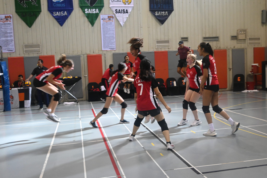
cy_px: 89
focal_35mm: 38
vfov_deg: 35.5
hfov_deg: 51.3
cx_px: 134
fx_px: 278
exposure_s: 1/125
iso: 2200
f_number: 4.2
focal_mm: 25
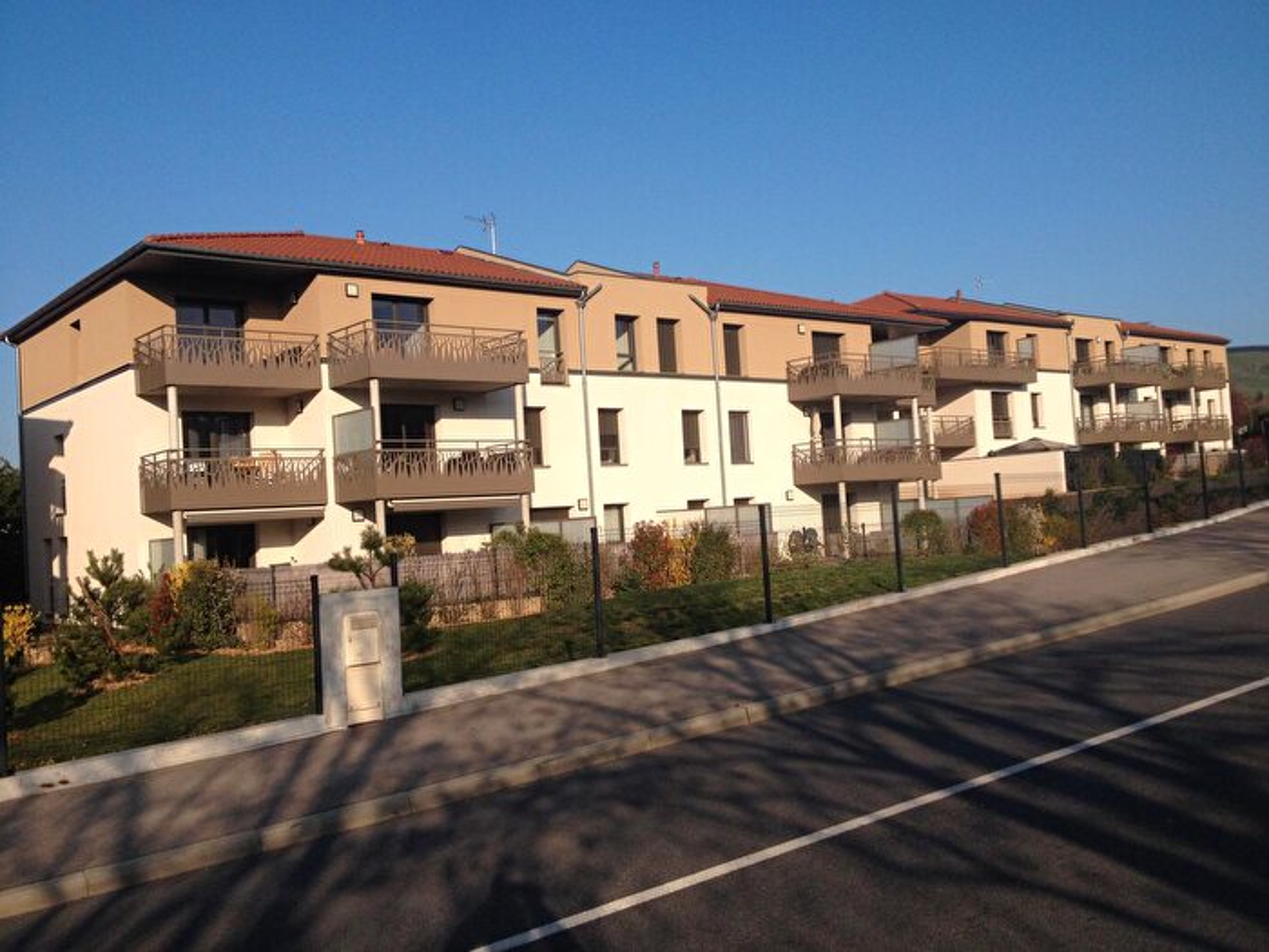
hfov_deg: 52.6
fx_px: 1283
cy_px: 476
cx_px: 634
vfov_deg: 40.7
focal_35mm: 35
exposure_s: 1/1905
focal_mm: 4.28
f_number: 2.4
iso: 50
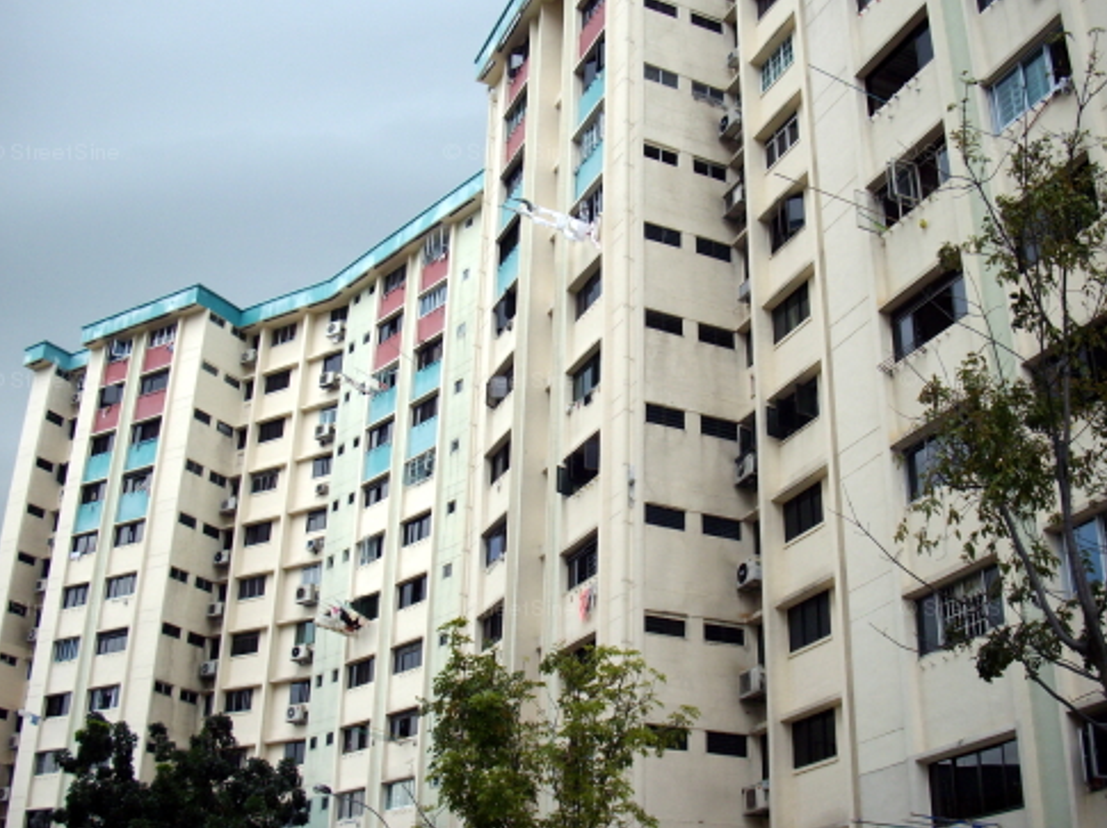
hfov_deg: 44.8
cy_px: 383
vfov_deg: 34.3
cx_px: 614
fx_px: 1342
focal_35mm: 42
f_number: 2.8
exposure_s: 1/160
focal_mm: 6.2
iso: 80
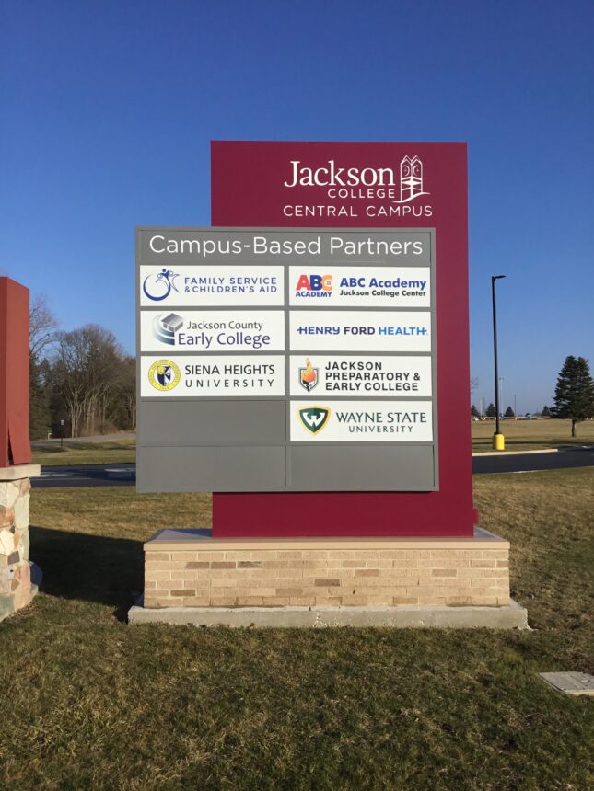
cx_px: 297
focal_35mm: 31
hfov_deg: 45.4
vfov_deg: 58.4
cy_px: 396
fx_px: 709
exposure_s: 1/2203
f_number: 2.4
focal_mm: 3.3
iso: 25
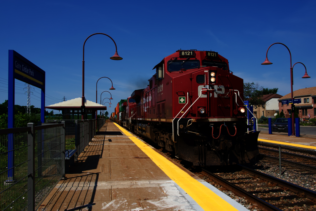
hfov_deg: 64.6
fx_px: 250
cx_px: 158
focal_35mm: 28
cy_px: 106
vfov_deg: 45.6
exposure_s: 1/800
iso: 250
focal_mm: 28.5
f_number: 8
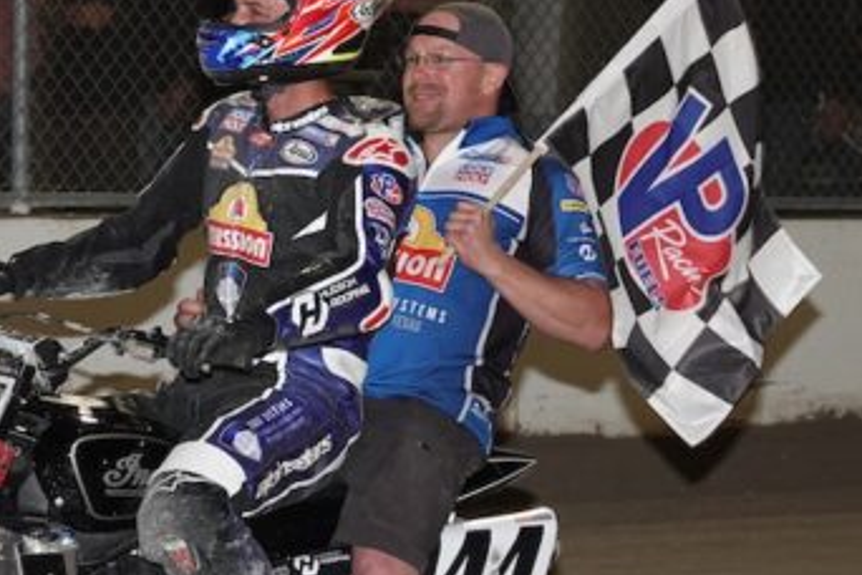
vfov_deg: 7.2
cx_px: 89
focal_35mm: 192
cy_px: 381
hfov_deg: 10.7
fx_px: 4597
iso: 400
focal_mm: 32.39
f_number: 3.5
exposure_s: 1/100
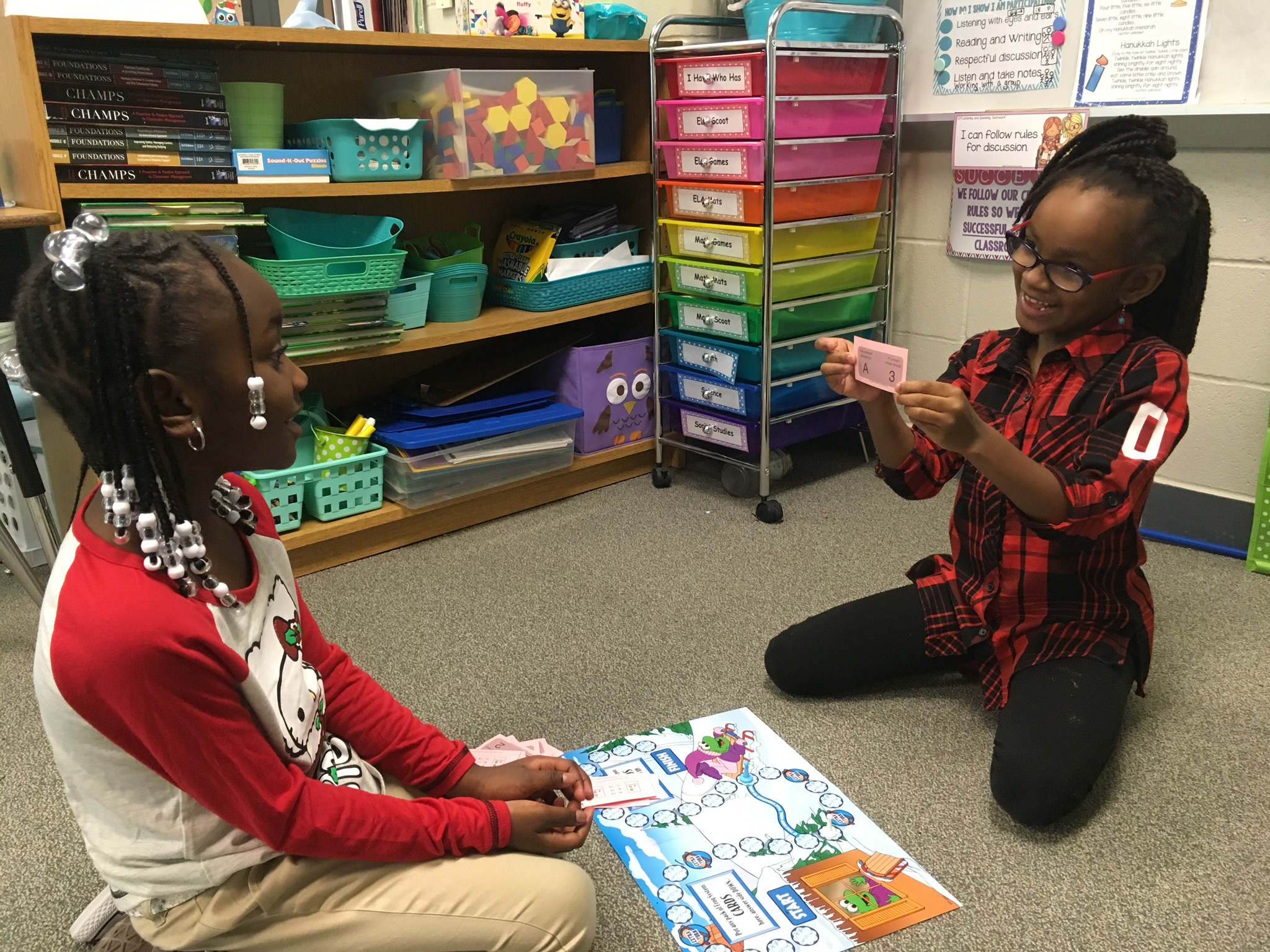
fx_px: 1064
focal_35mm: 29
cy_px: 476
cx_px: 635
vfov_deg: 48.2
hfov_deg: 61.7
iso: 160
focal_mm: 4.15
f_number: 2.2
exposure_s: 1/30
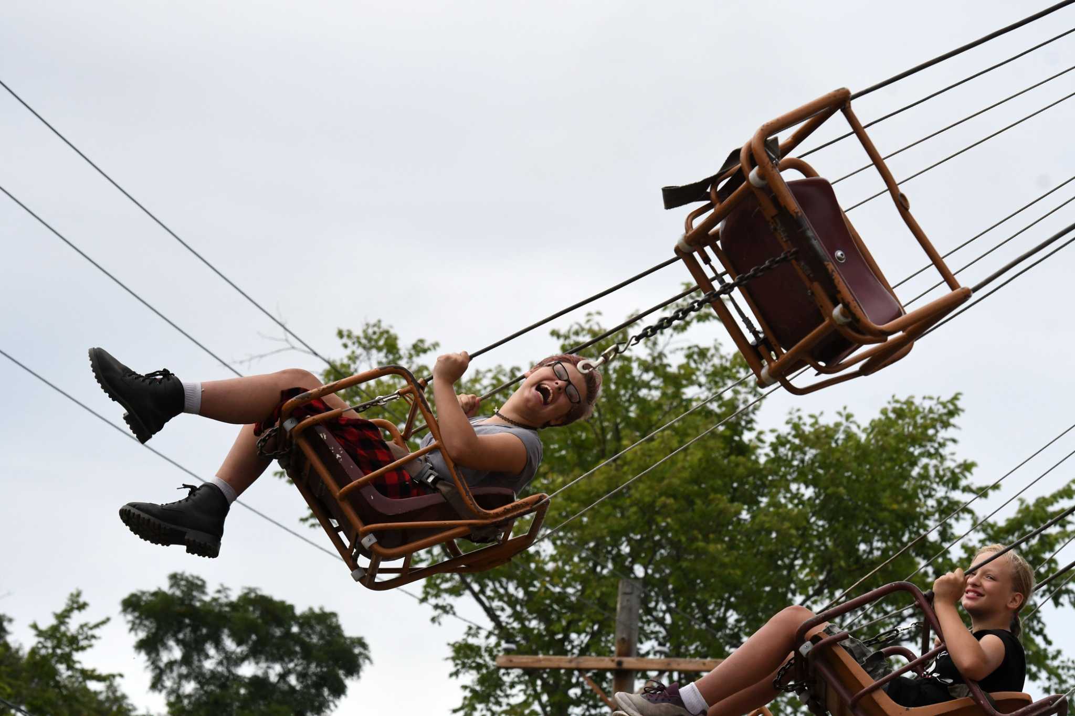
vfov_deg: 8.2
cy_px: 358
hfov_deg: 12.2
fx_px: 5016
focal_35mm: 168
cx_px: 538
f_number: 8
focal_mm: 112
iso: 1250
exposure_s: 1/5000
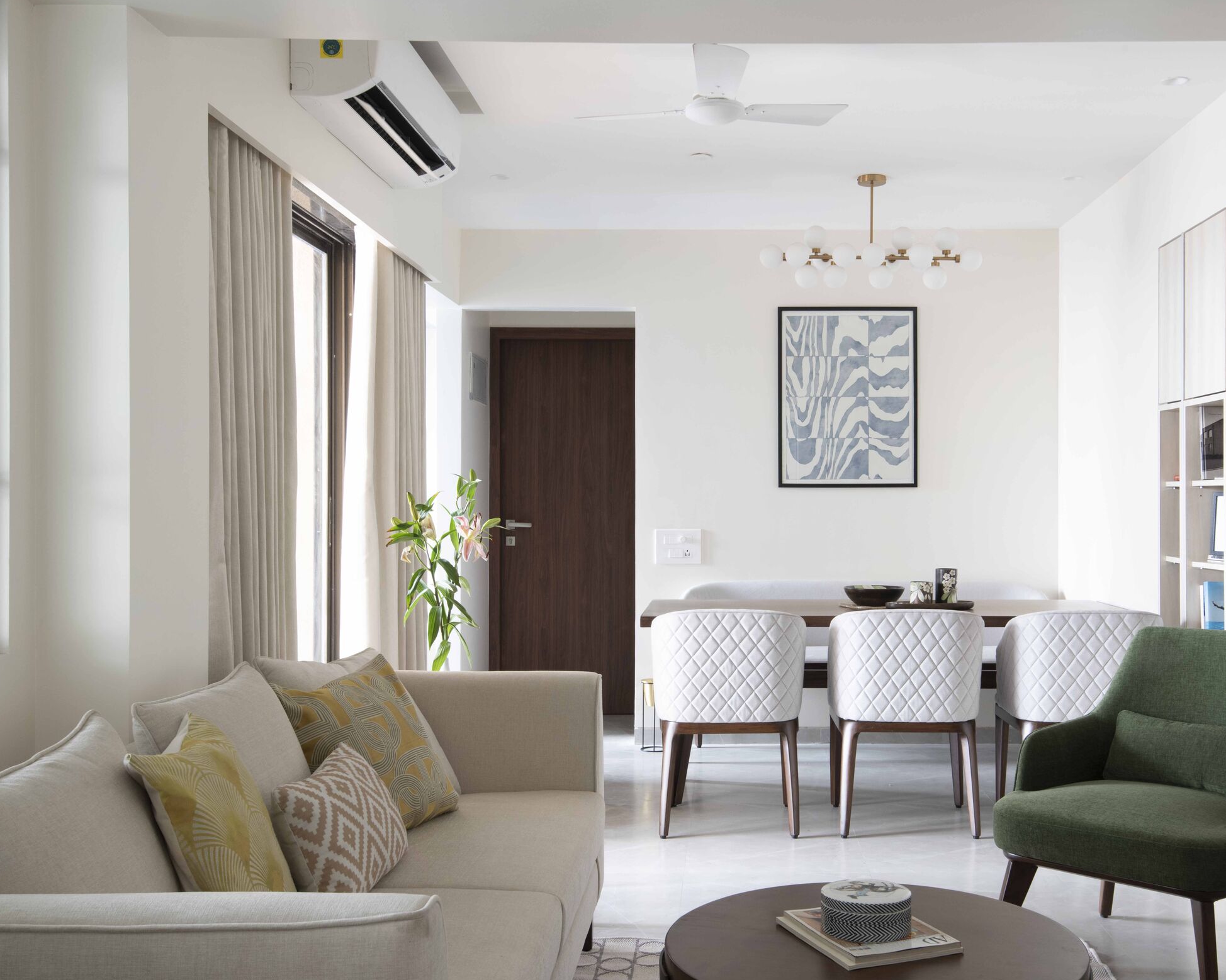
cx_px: 750
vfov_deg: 40.1
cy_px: 499
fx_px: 1342
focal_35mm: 37
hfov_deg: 48.7
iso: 320
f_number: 13
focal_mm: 32
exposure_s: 2.5
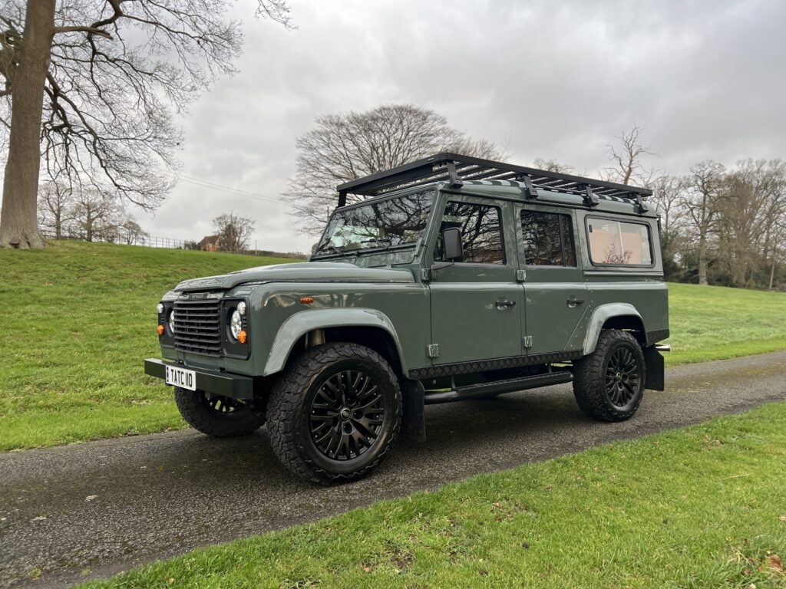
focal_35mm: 26
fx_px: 590
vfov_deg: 53.1
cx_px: 393
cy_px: 294
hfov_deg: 67.3
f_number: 1.5
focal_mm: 5.7
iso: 40
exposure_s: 1/257
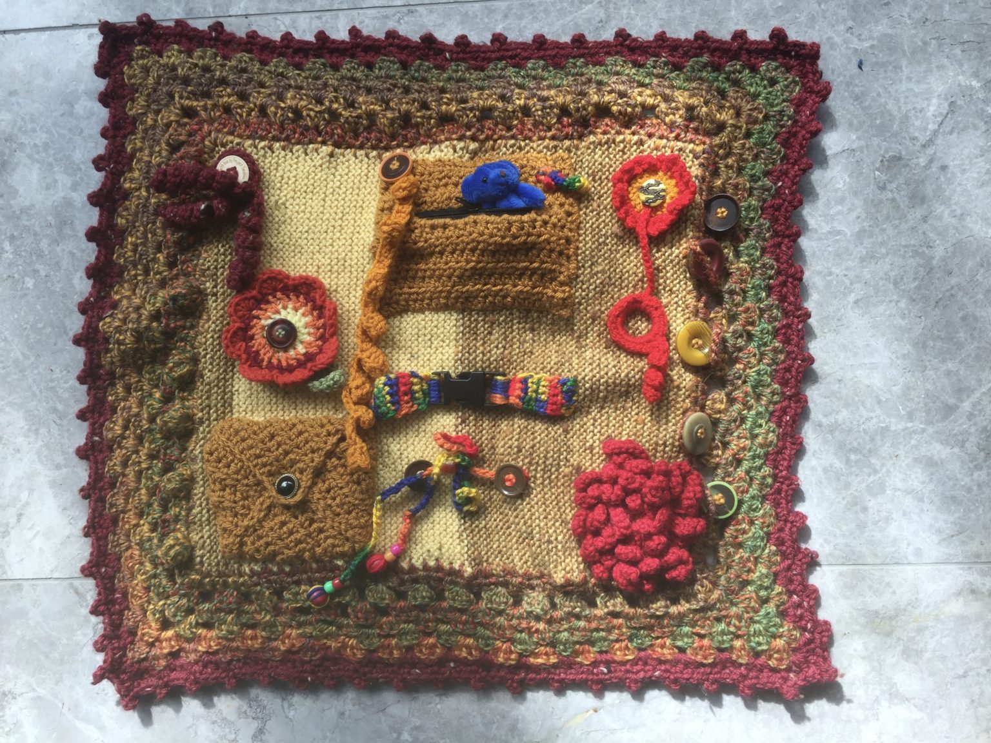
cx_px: 496
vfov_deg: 48.2
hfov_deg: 61.7
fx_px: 830
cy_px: 372
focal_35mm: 29
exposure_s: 1/121
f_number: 2.2
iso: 32
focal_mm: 4.15
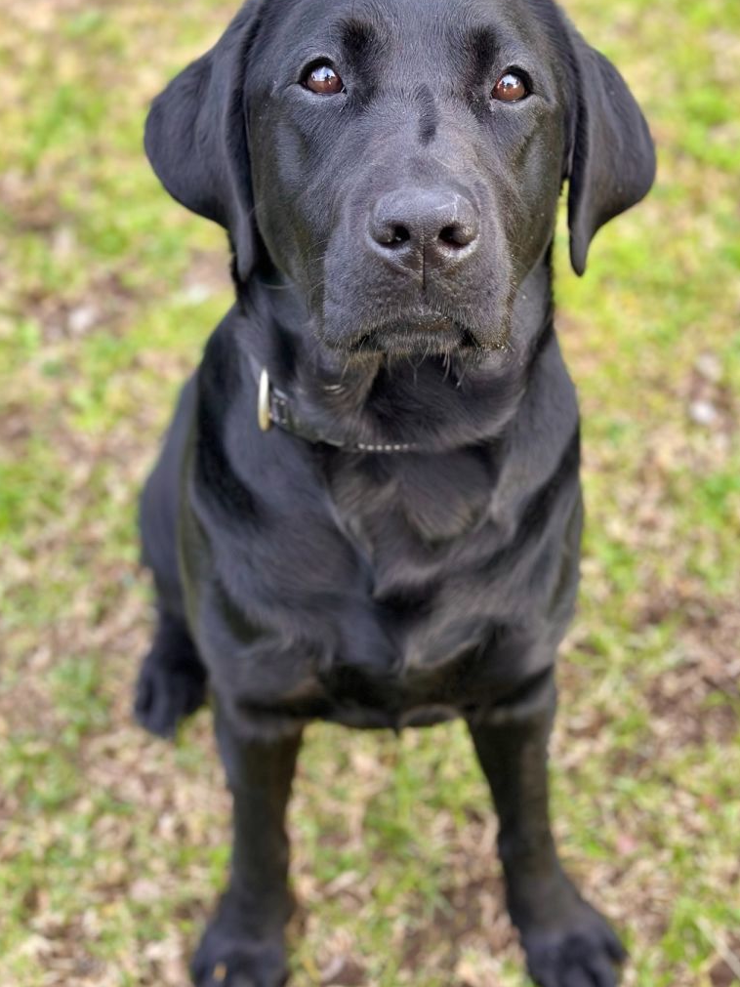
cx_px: 390
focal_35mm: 57
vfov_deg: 33.8
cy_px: 479
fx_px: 1625
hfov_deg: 25.7
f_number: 1.78
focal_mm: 6.86
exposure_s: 1/158
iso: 100
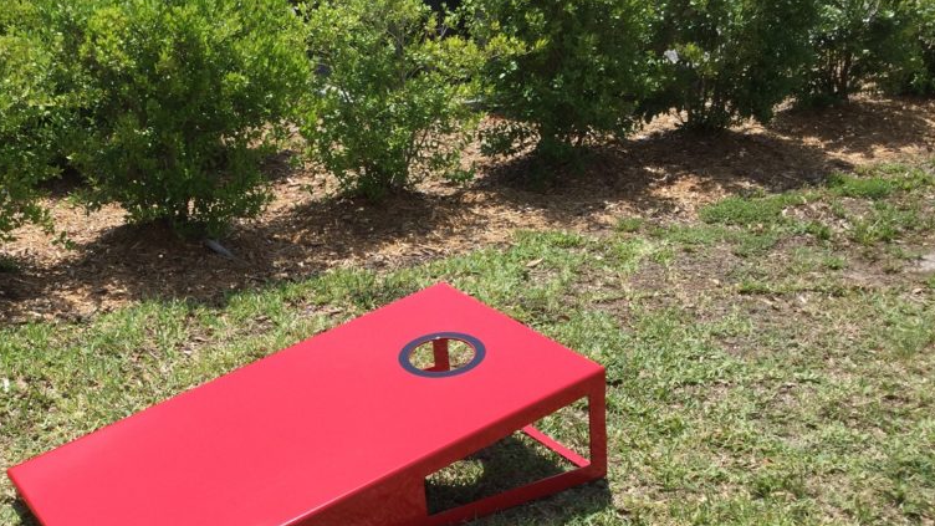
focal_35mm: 46
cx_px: 306
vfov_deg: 25.7
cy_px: 388
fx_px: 1140
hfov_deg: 43.9
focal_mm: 3.3
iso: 25
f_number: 2.4
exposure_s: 1/981
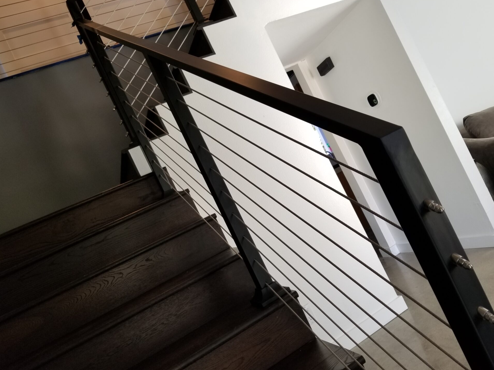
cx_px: 244
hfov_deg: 63.4
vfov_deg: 49.7
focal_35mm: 28
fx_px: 400
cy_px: 192
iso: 125
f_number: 1.7
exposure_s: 1/120
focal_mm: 4.3
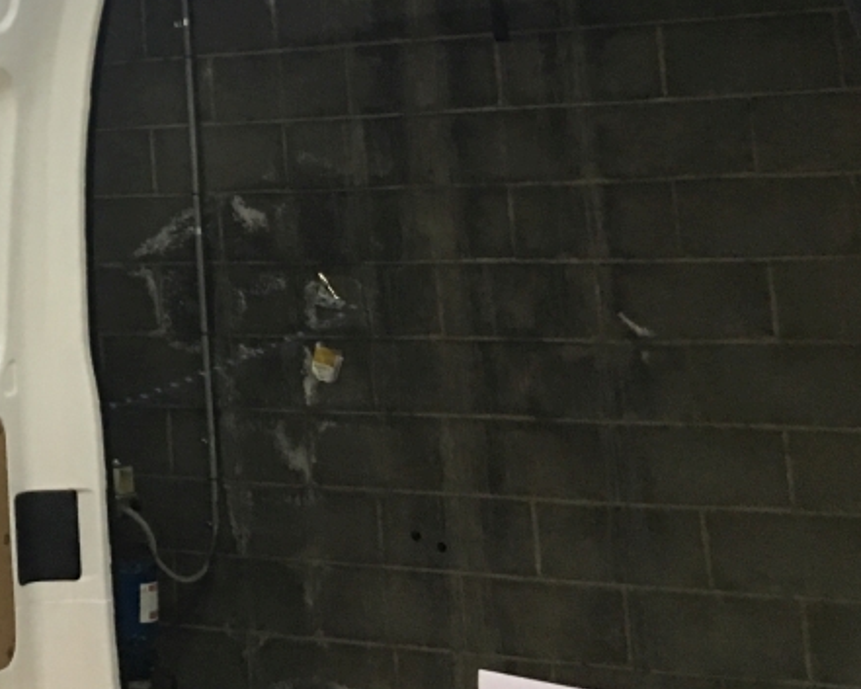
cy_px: -70
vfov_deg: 19.1
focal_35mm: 77
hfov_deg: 22.4
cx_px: -225
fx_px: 1963
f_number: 2.2
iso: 100
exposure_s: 1/10
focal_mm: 4.15
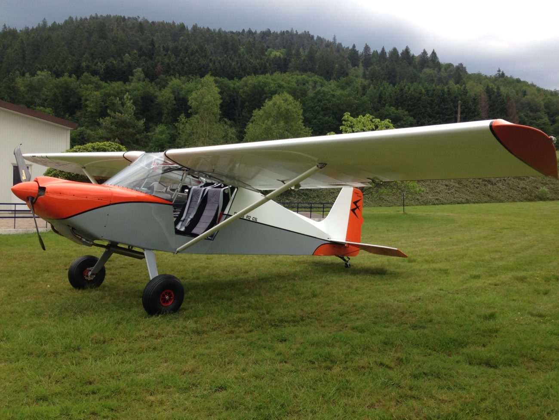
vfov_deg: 43.0
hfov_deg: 55.3
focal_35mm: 33
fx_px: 533
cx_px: 280
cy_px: 210
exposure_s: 1/507
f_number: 2.4
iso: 50
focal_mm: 4.12
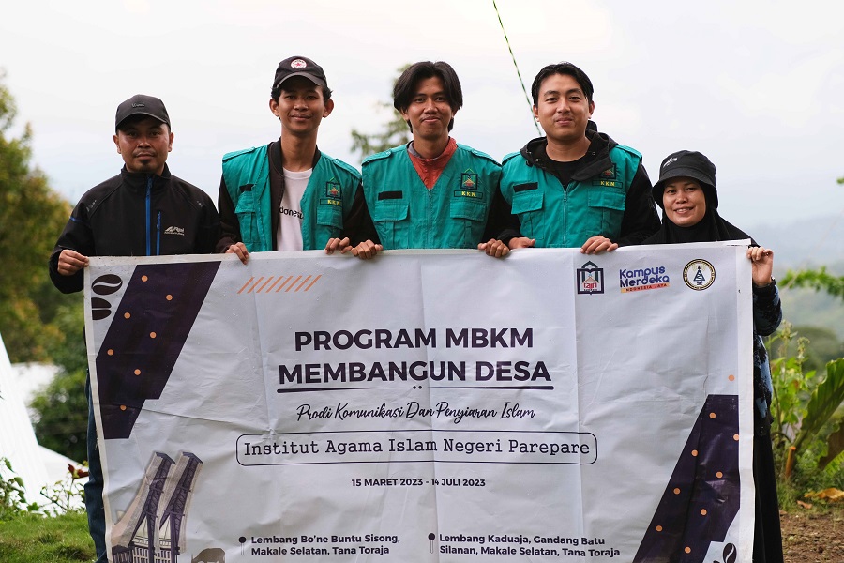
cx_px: 422
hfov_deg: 24.2
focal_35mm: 84
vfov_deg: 16.3
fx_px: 1969
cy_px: 282
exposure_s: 1/250
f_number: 2
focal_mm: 56
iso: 320
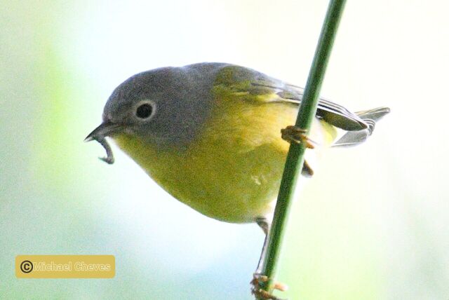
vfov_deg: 2.3
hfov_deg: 3.4
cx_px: 224
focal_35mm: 600
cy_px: 150
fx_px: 7490
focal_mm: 600
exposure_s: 1/833
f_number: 7.1
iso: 2000
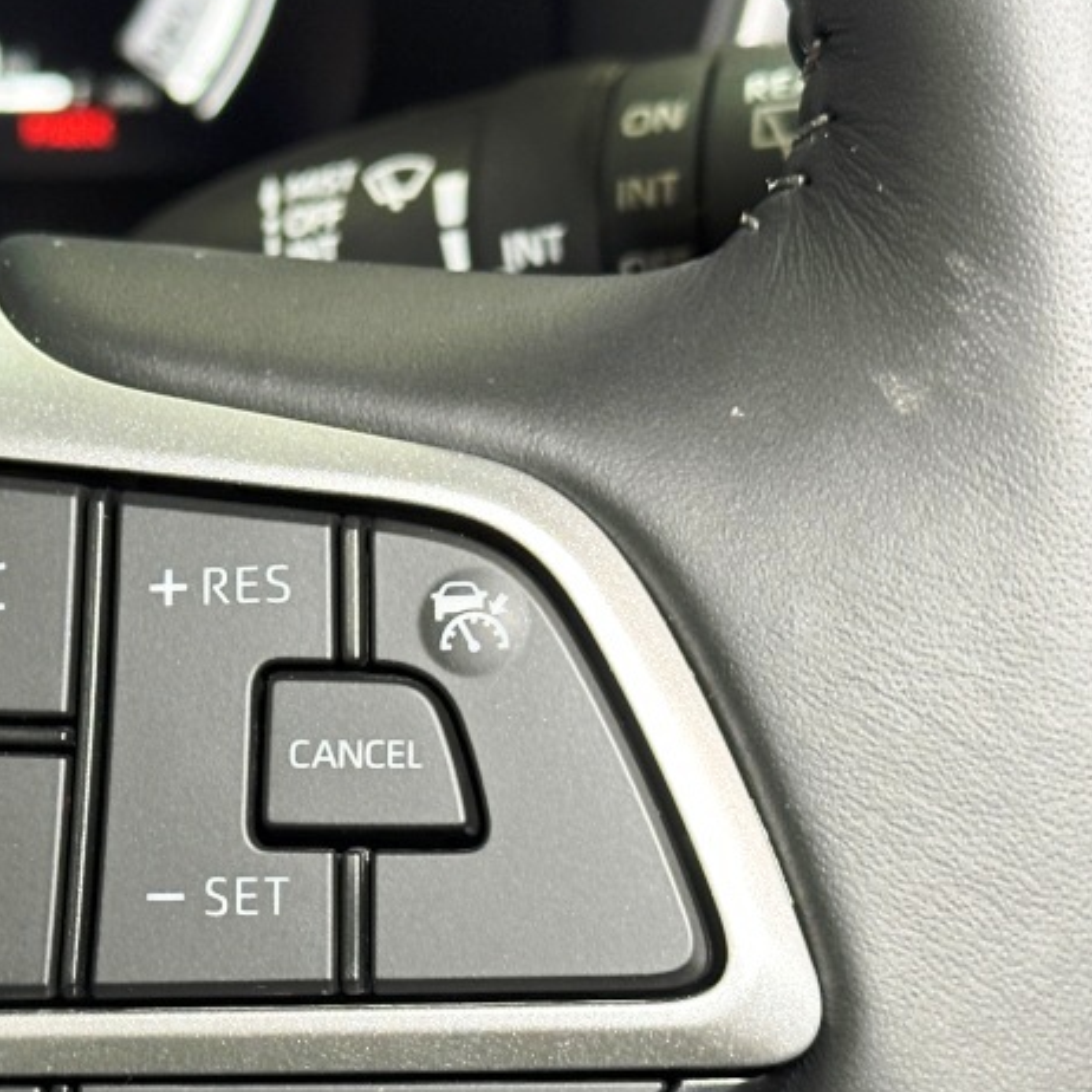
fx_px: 3355
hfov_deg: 18.2
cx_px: 147
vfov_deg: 18.4
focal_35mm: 94
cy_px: 766
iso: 250
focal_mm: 6.86
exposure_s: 1/38
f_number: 1.78
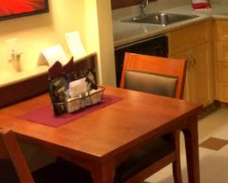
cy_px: 5
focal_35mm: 72
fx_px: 486
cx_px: 247
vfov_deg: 20.7
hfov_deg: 24.7
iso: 250
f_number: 2.2
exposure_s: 1/30
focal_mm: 4.15
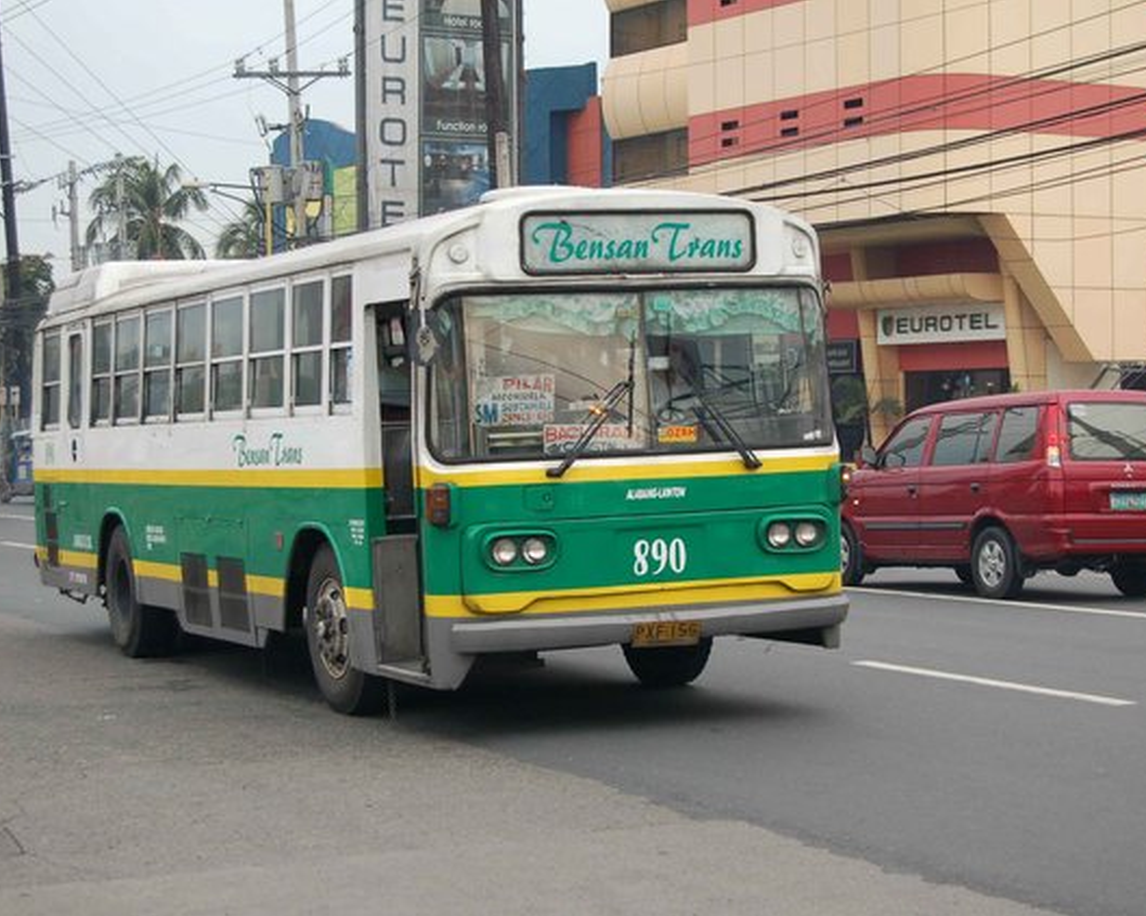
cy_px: 459
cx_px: 589
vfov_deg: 20.0
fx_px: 2596
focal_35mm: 77
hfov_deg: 24.9
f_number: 5.3
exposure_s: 1/640
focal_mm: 45
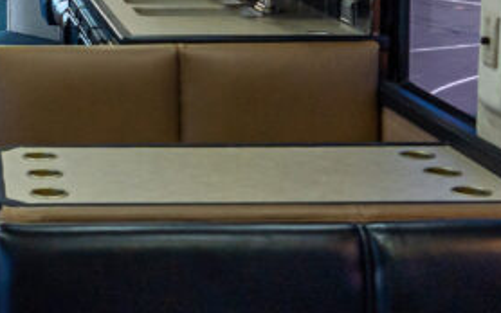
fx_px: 1229
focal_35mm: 90
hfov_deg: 22.1
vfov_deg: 14.4
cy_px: 40
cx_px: -9
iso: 400
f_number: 2.8
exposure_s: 1/640
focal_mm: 16
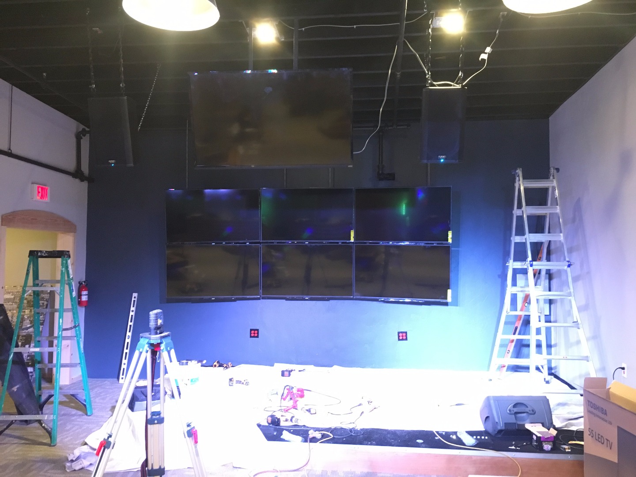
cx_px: 318
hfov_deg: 61.7
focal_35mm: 29
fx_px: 533
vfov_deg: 48.2
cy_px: 238
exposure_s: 1/15
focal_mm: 4.15
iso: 250
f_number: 2.2
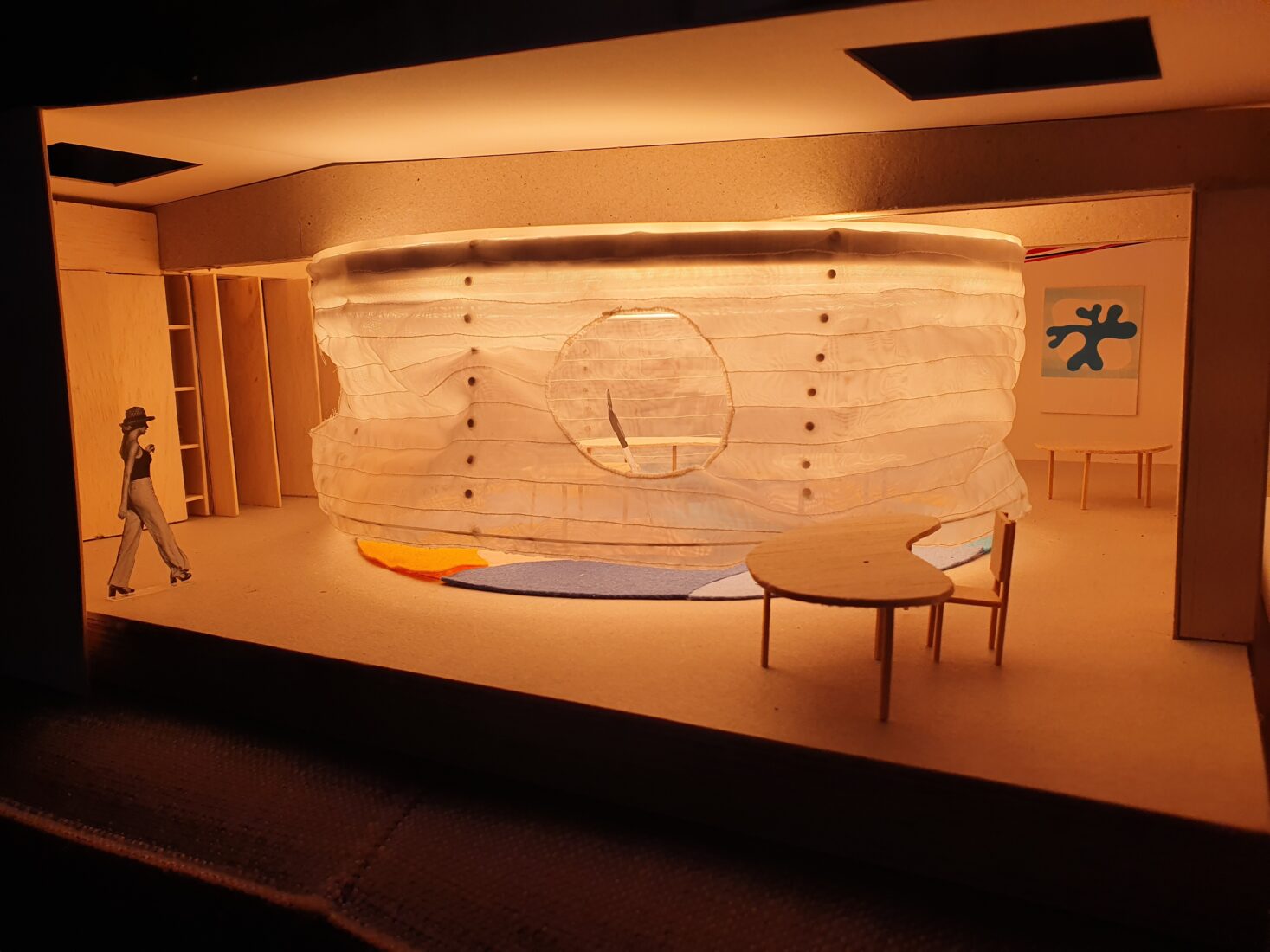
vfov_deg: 53.1
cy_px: 476
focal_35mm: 26
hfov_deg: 67.3
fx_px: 954
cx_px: 635
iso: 50
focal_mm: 4.32
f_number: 2.4
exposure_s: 1/104
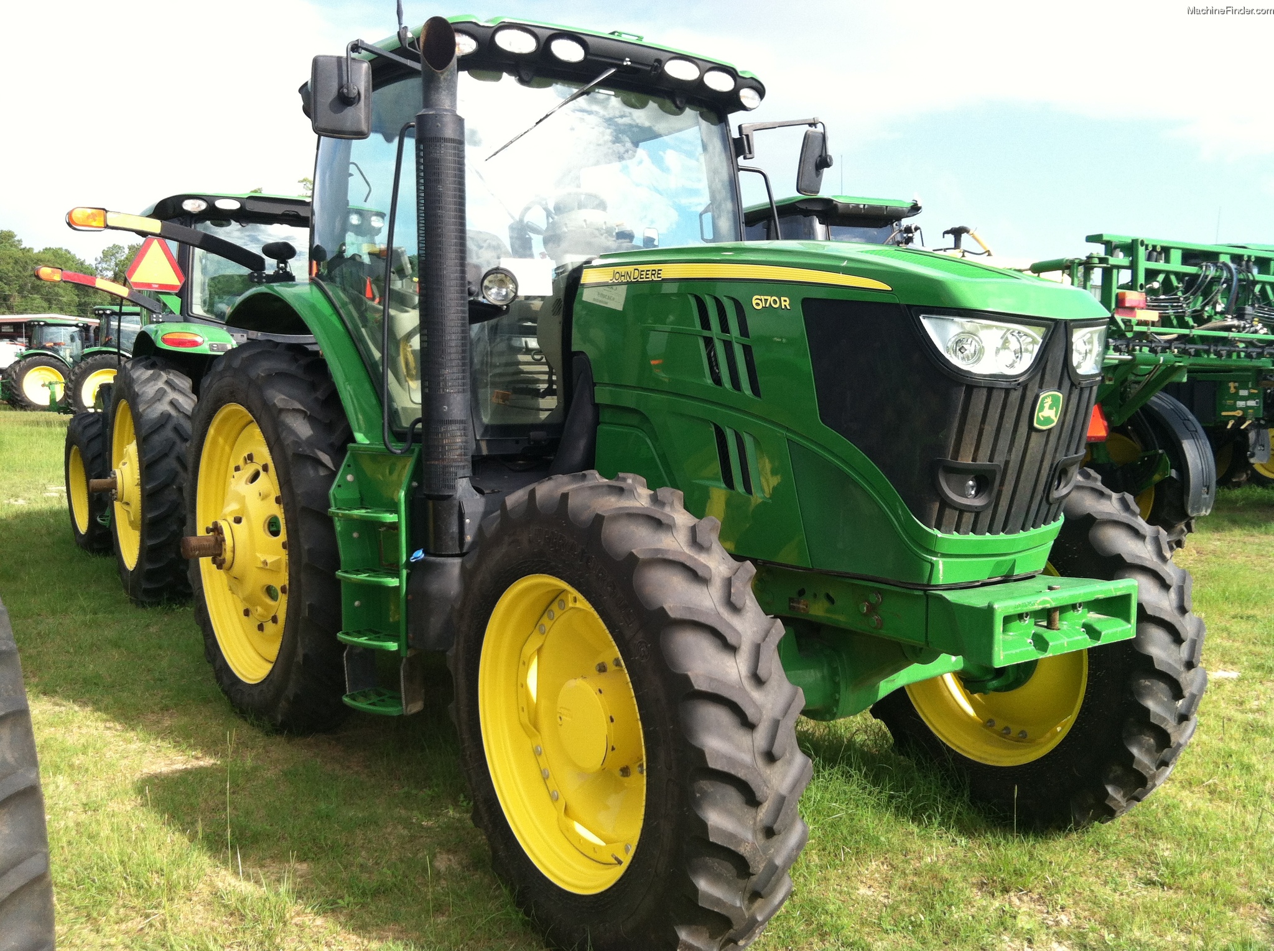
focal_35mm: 35
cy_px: 476
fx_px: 1286
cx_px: 637
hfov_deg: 52.7
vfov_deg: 40.6
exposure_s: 1/577
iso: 80
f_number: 2.8
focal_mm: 3.85
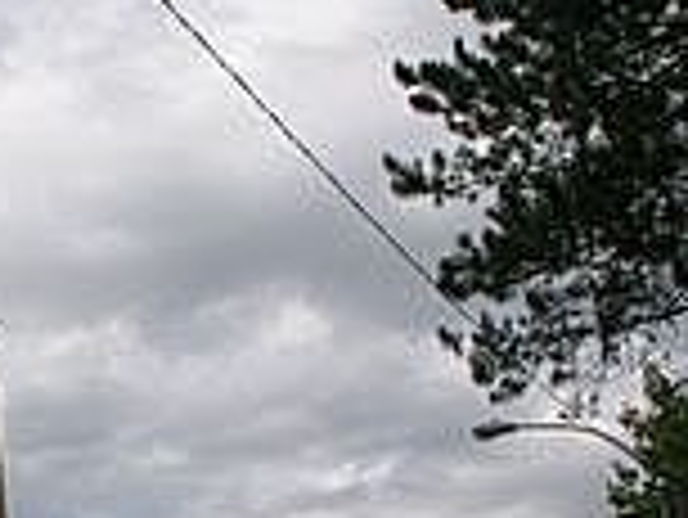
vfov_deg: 13.0
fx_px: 2268
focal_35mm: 114
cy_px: 410
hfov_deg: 16.3
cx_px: -218
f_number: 7.6
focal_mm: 8
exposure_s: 1/266
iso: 100
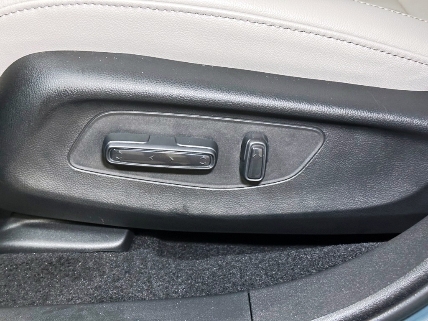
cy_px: 160
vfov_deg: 30.3
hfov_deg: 39.7
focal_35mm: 48
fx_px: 593
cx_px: 214
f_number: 1.78
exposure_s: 1/30
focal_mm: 6.86
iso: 500
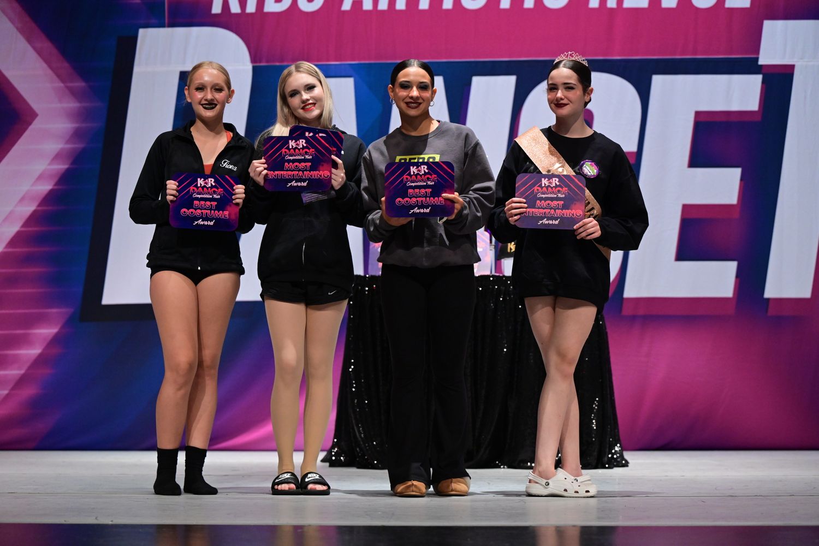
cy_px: 273
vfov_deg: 14.4
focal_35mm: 95
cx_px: 410
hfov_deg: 21.5
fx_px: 2161
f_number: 3.5
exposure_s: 1/800
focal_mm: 95
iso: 4000
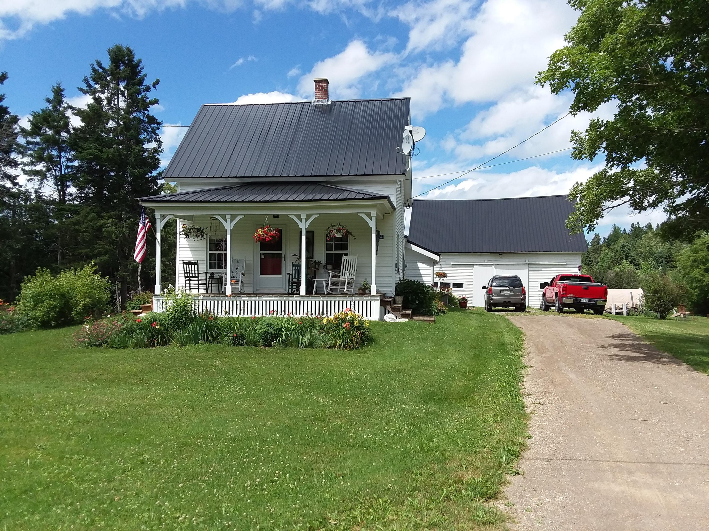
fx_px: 553
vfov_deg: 51.4
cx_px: 354
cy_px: 266
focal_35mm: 27
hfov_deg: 65.3
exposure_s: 1/1495
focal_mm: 2.91
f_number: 1.9
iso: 50
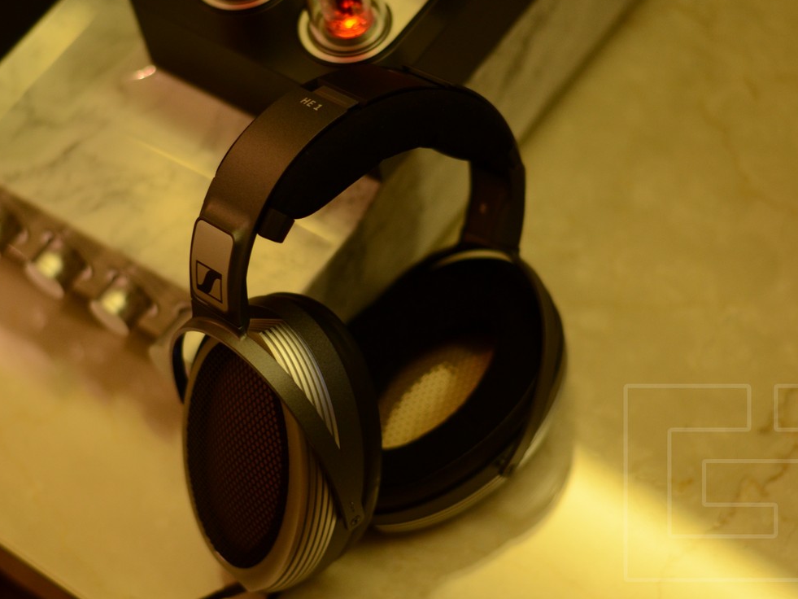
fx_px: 2029
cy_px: 298
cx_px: 373
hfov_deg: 22.2
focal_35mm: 88
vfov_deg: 16.8
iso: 800
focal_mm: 50
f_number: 1.8
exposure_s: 1/30
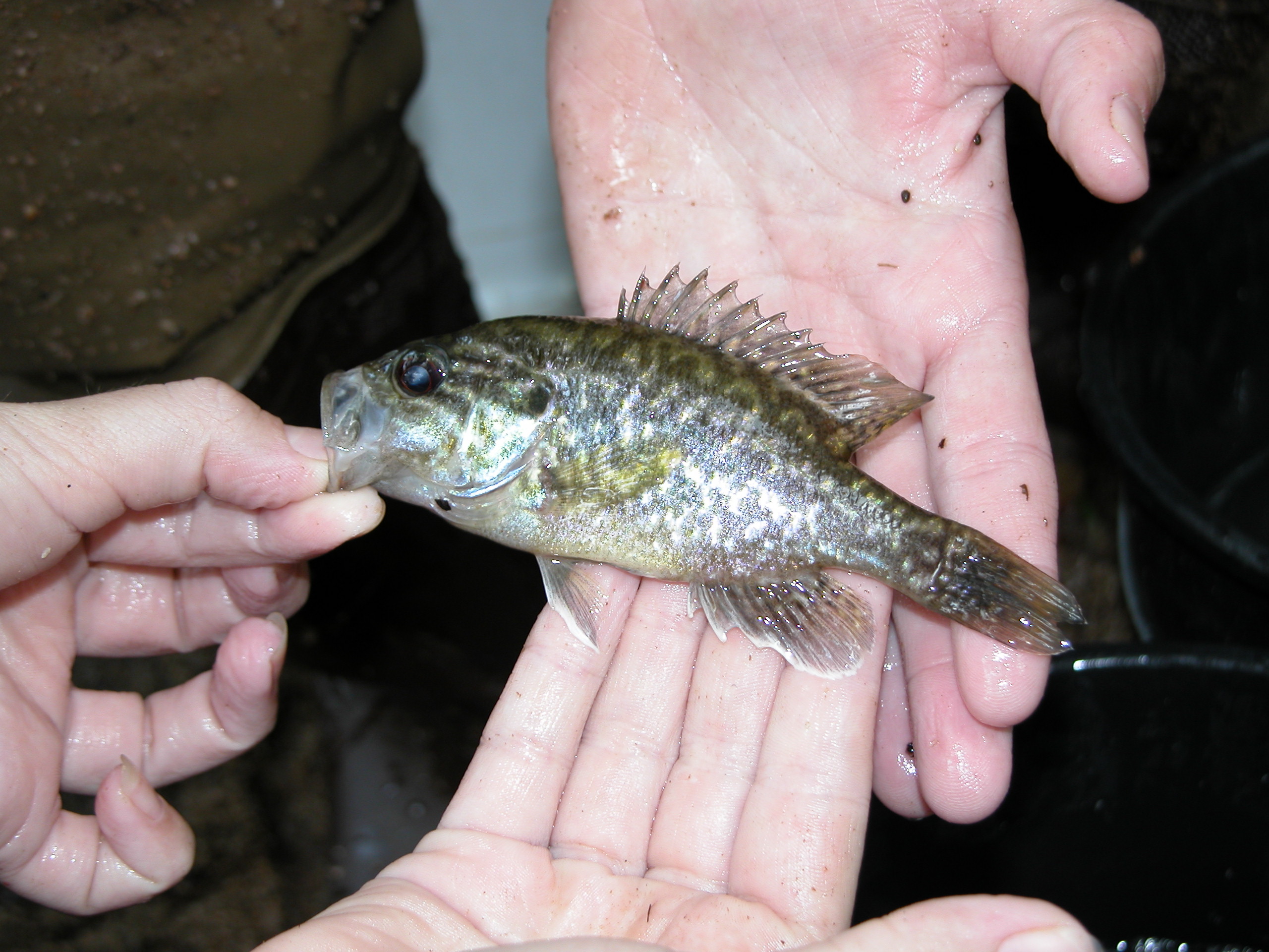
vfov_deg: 18.9
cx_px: 634
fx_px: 2859
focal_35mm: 78
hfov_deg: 25.0
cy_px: 476
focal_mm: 19.9
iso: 100
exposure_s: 1/60.3
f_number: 3.4
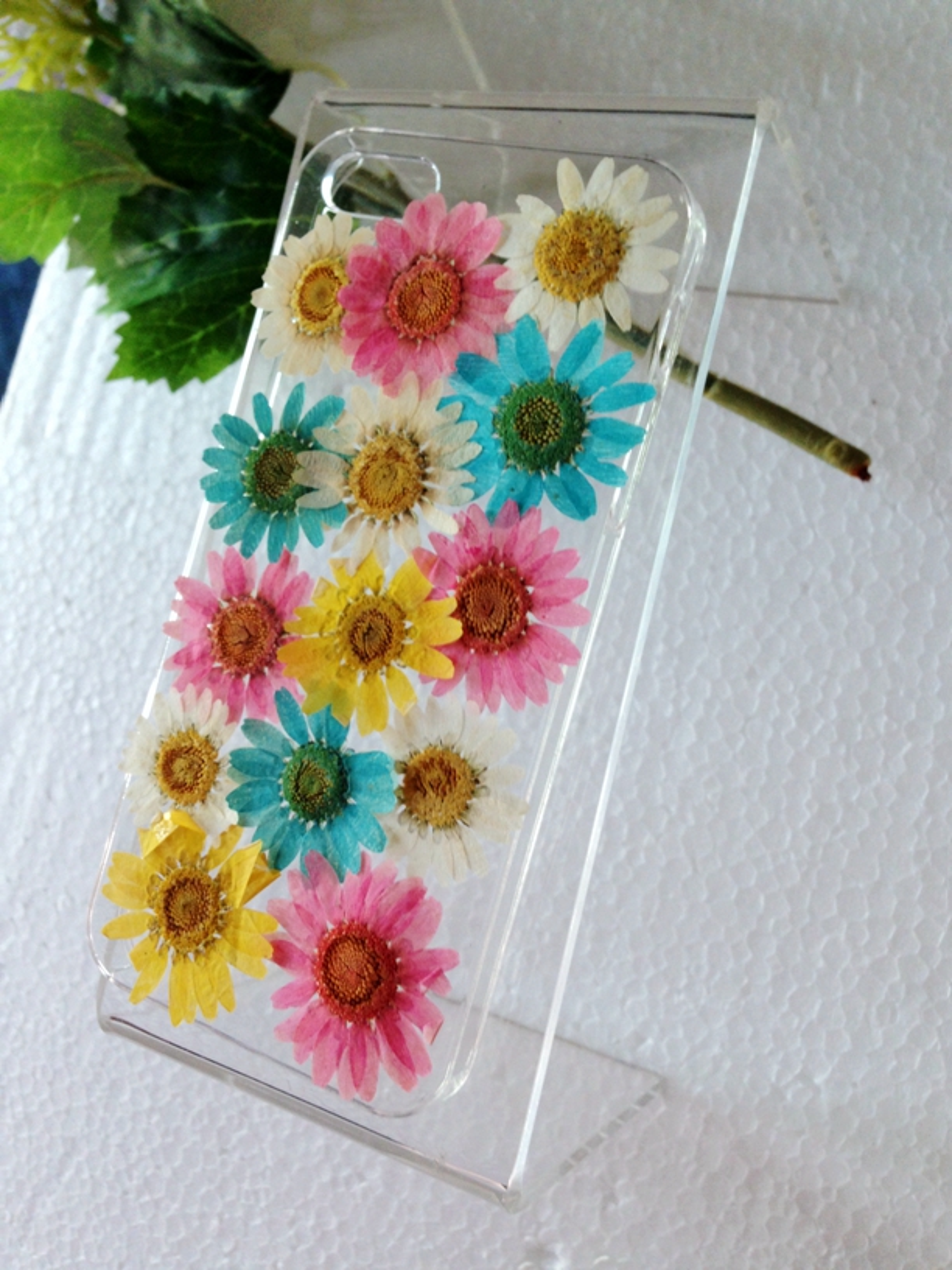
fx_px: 1210
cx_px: 476
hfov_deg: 42.9
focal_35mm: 33
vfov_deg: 55.4
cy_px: 635
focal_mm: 4.12
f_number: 2.4
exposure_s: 1/20
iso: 80
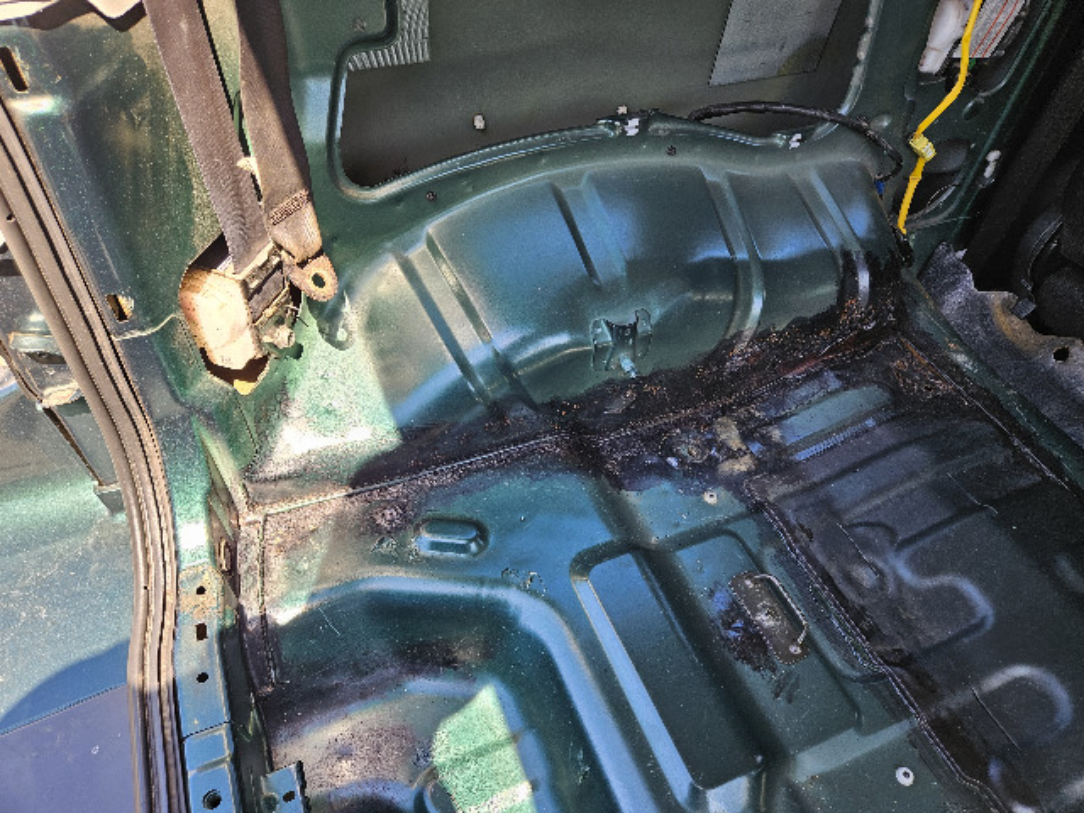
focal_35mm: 23
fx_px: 720
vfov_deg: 58.9
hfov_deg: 73.9
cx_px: 542
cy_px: 406
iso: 50
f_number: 1.8
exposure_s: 1/180
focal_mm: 5.4
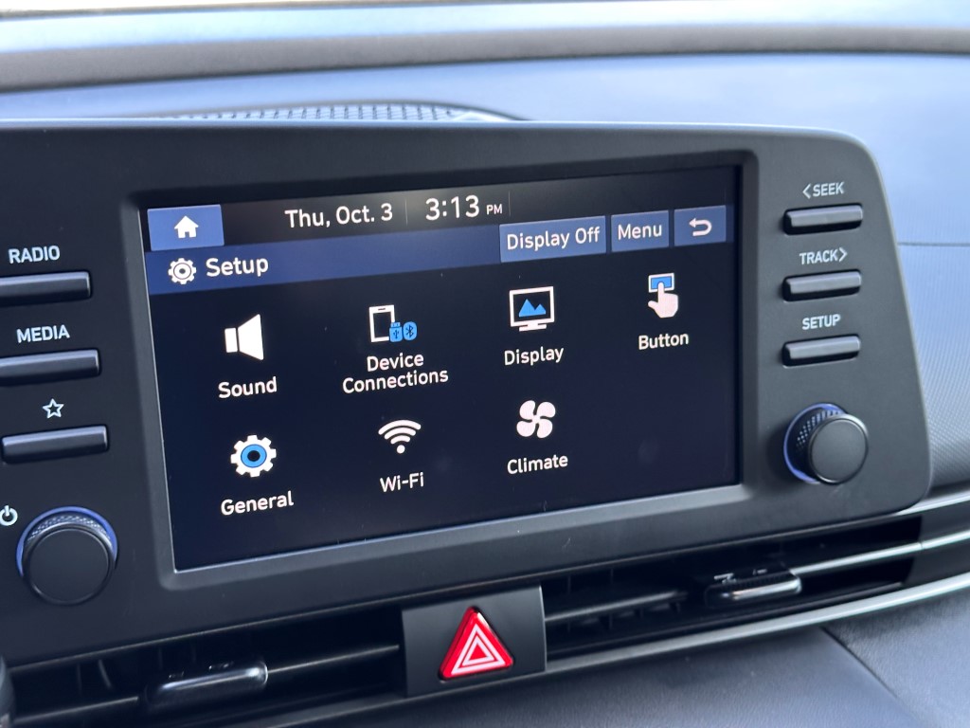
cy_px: 364
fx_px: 1345
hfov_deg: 39.7
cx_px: 485
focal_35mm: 48
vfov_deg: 30.3
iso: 125
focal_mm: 6.86
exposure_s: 1/60
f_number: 1.78
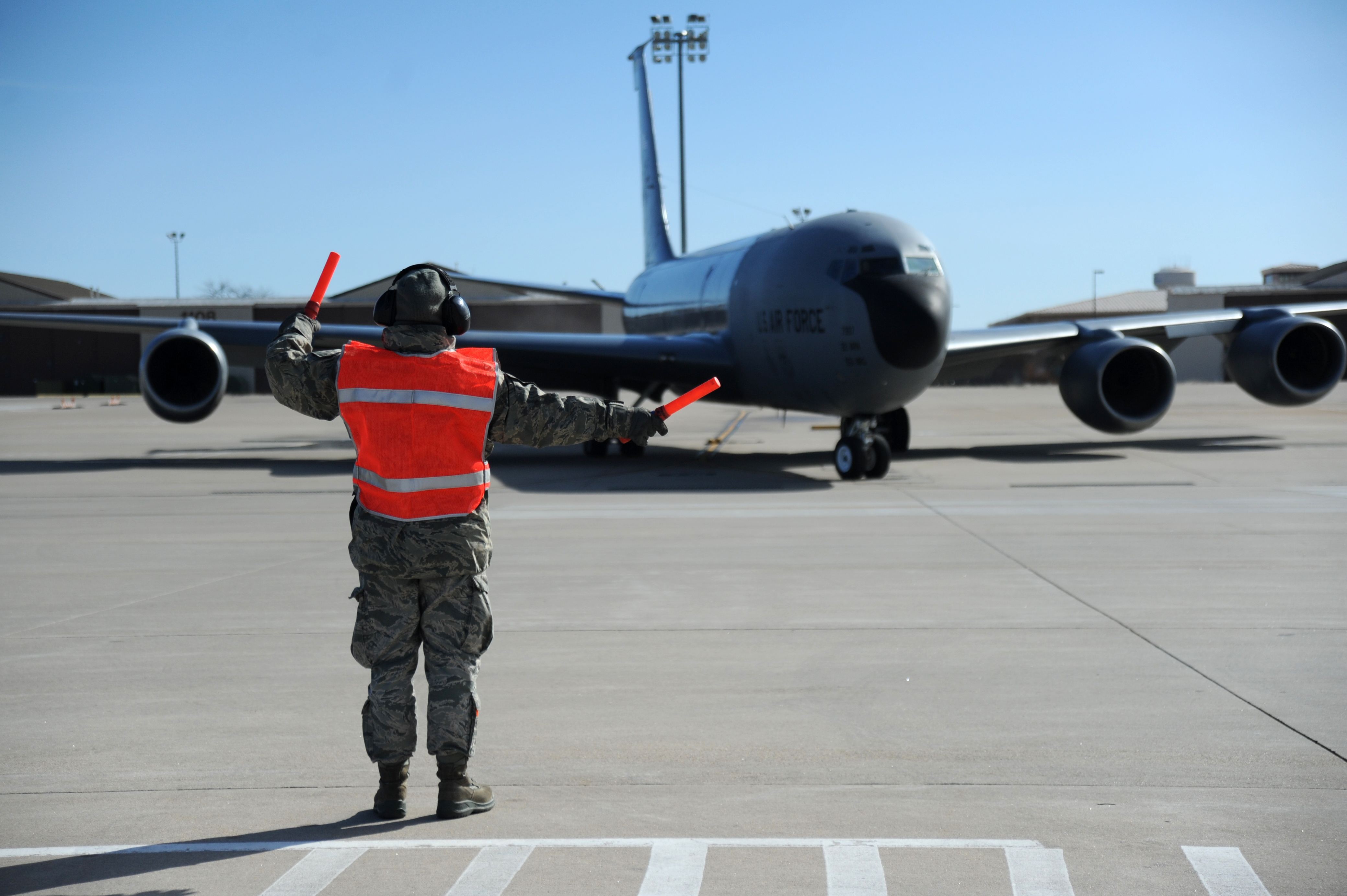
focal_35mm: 66
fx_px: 2468
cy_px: 448
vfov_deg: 20.6
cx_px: 674
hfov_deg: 30.5
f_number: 4
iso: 320
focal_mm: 66
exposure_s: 1/5000
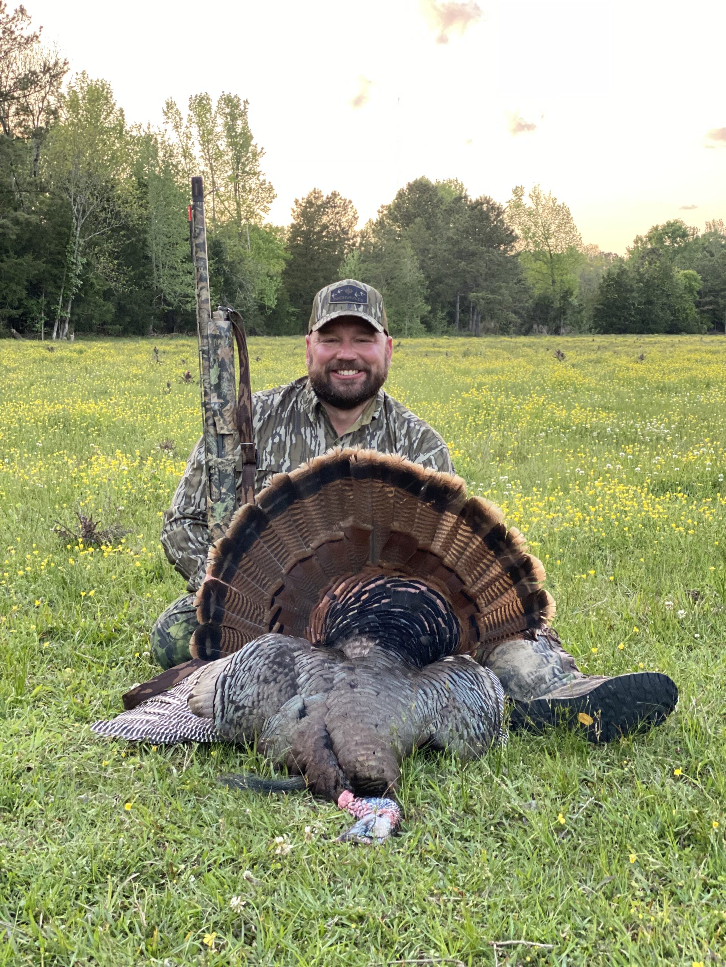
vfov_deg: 36.8
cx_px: 363
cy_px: 484
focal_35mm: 52
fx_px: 1454
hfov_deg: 28.0
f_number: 2
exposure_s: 1/122
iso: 250
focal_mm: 6
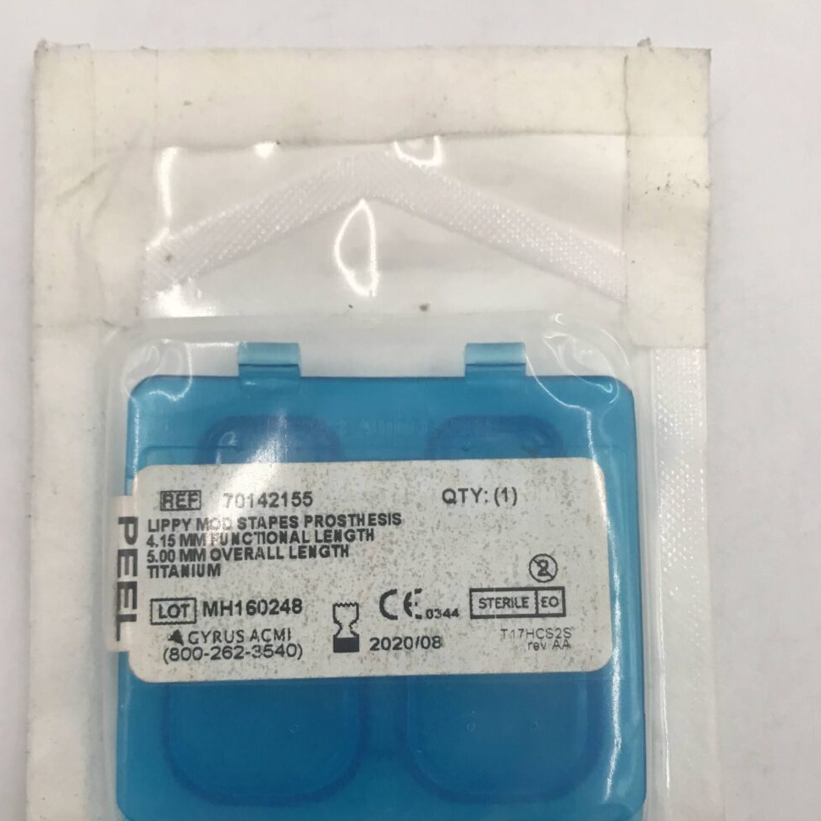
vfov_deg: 48.1
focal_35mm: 34
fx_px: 912
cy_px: 502
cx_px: 407
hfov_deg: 48.5
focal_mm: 3.99
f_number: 1.8
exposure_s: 1/40
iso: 25
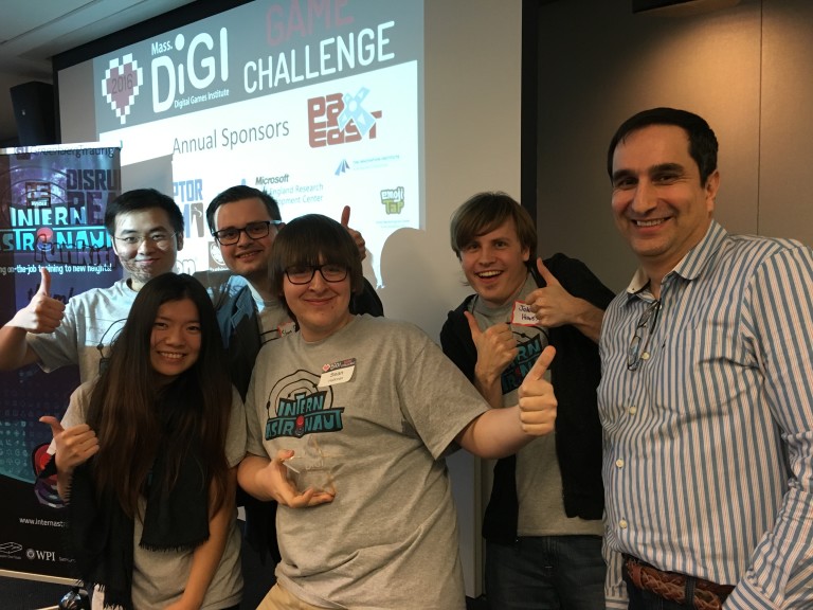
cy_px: 305
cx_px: 406
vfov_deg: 48.2
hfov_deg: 61.7
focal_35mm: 29
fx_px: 681
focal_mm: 4.15
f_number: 2.2
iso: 125
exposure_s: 1/30
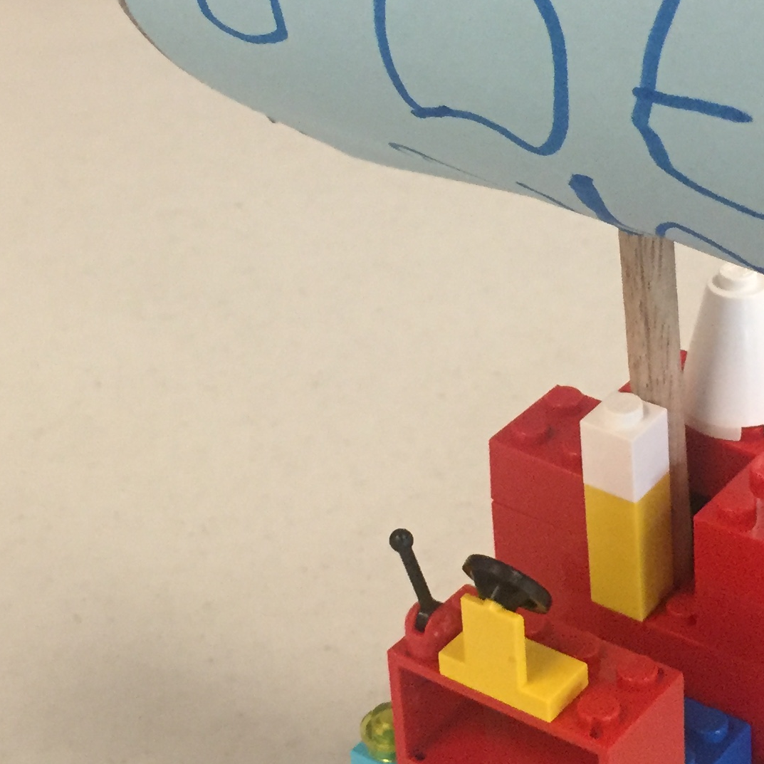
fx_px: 1948
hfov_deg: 22.1
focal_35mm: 78
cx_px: 495
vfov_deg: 22.1
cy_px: 253
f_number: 2.2
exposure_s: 1/30
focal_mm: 4.15
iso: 200
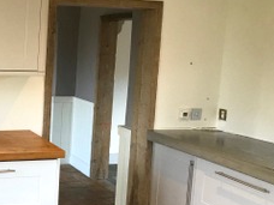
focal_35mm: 59
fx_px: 467
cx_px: 13
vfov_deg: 24.8
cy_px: 108
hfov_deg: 30.8
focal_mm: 3.99
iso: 25
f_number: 1.8
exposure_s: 1/33
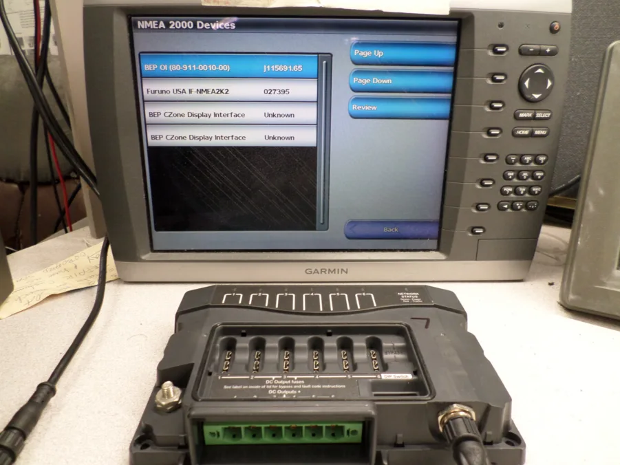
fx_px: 448
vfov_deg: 54.9
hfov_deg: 69.4
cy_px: 232
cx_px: 310
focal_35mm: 25
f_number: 2.5
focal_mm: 4.5
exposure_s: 1/30
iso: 160
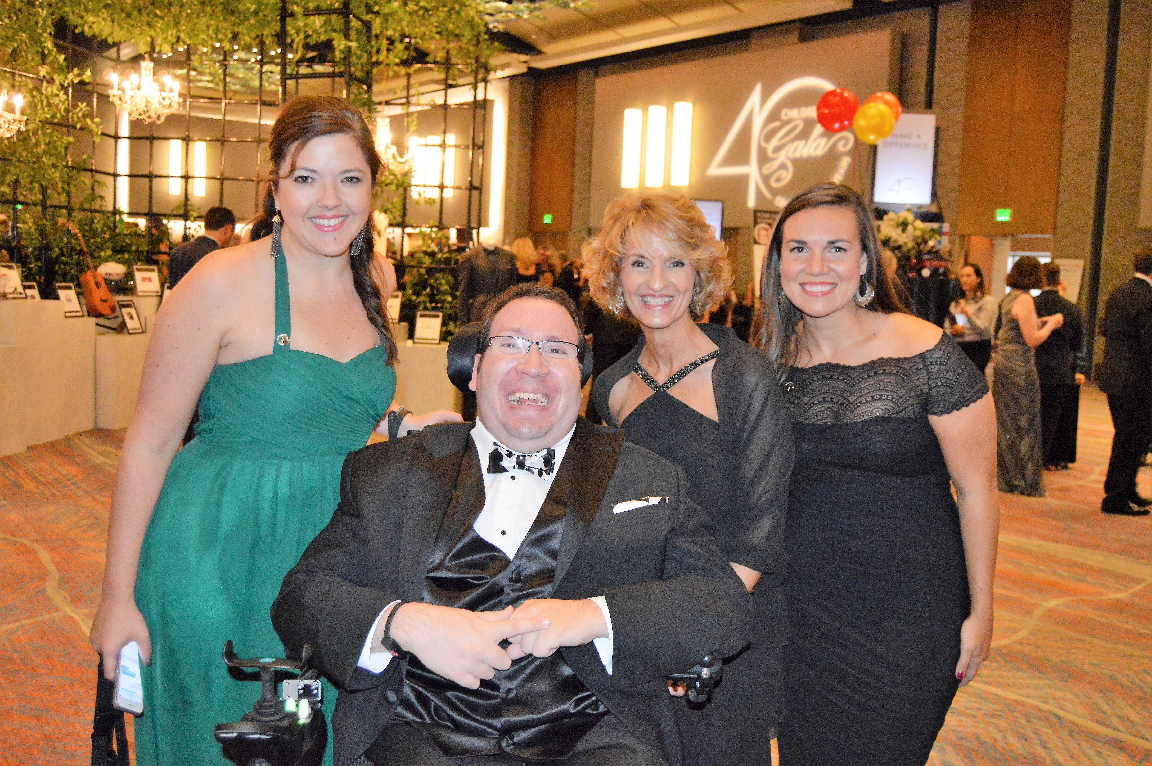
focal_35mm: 33
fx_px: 1055
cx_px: 576
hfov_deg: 57.3
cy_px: 383
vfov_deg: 39.9
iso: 3200
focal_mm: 22
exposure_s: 1/60
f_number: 3.5
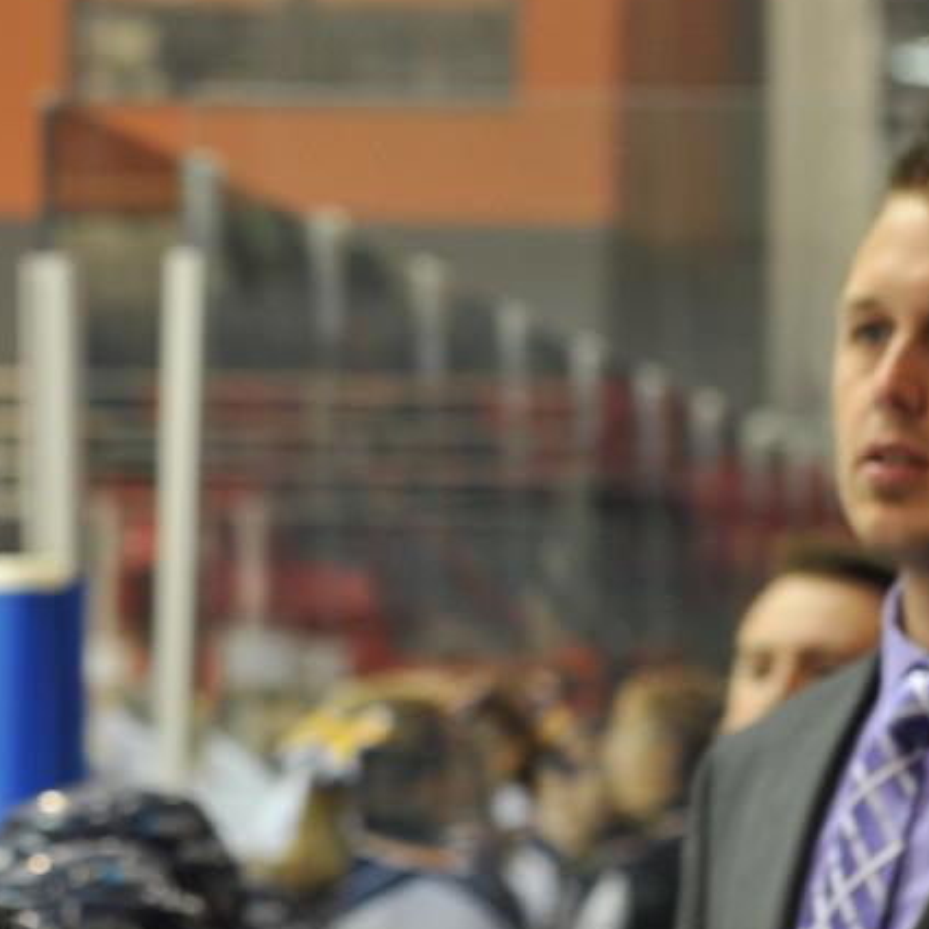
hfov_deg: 6.9
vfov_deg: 7.0
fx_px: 7621
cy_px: 627
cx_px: -277
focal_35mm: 251
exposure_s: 1/60
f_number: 4
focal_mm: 70
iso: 500
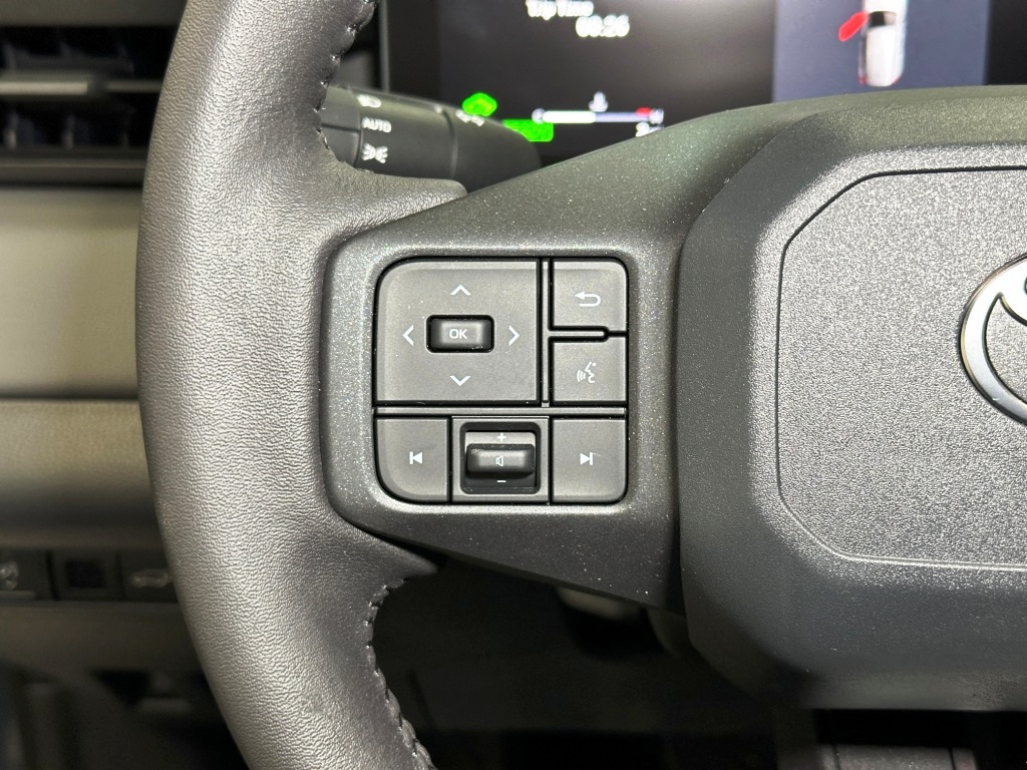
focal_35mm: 48
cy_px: 385
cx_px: 514
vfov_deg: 30.3
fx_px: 1424
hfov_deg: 39.7
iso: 400
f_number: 1.78
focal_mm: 6.86
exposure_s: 1/40
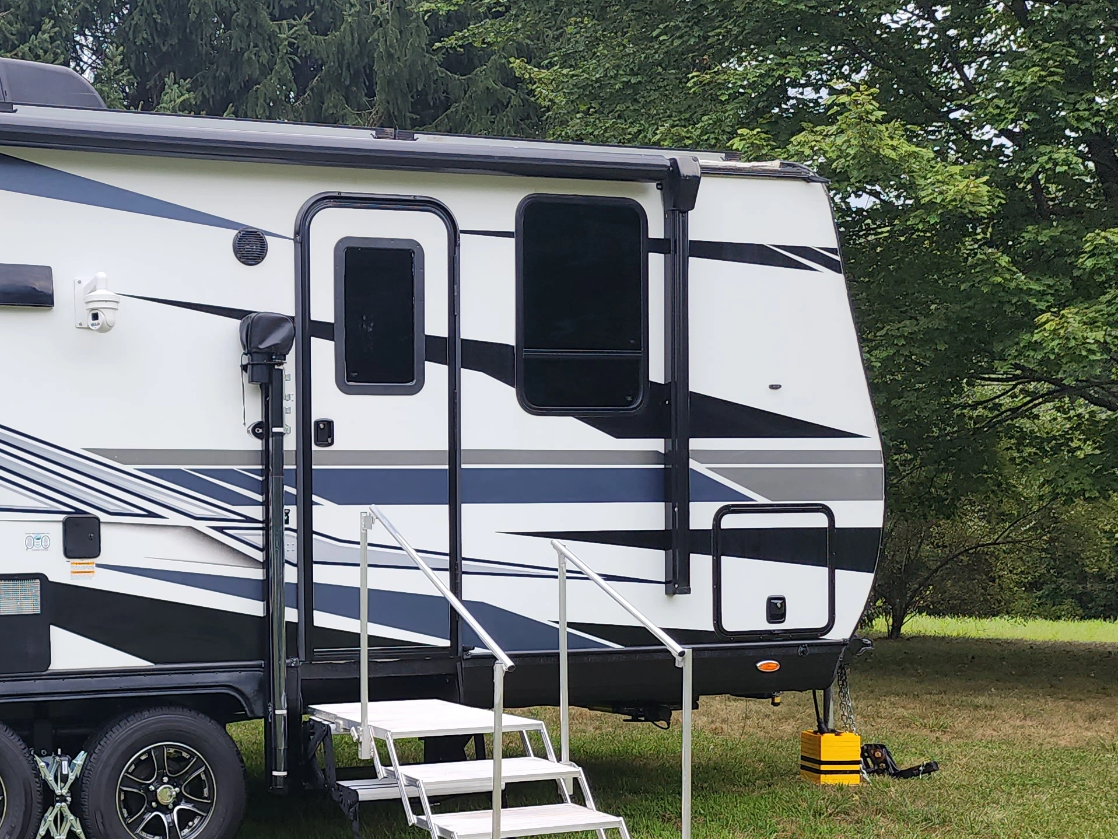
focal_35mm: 48
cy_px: 572
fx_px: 1550
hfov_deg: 37.5
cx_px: 154
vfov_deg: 30.0
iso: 16
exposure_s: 1/120
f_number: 1.8
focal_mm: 6.4
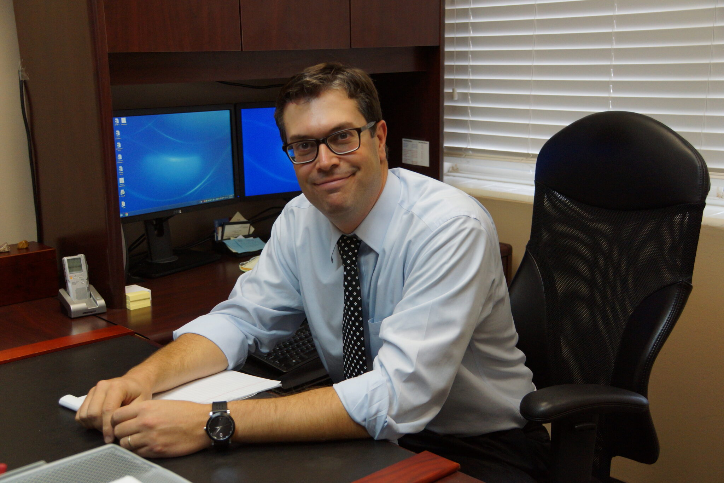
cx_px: 362
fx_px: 845
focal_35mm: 42
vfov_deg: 31.9
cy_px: 242
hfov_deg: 46.4
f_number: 4
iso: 800
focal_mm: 28
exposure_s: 1/160
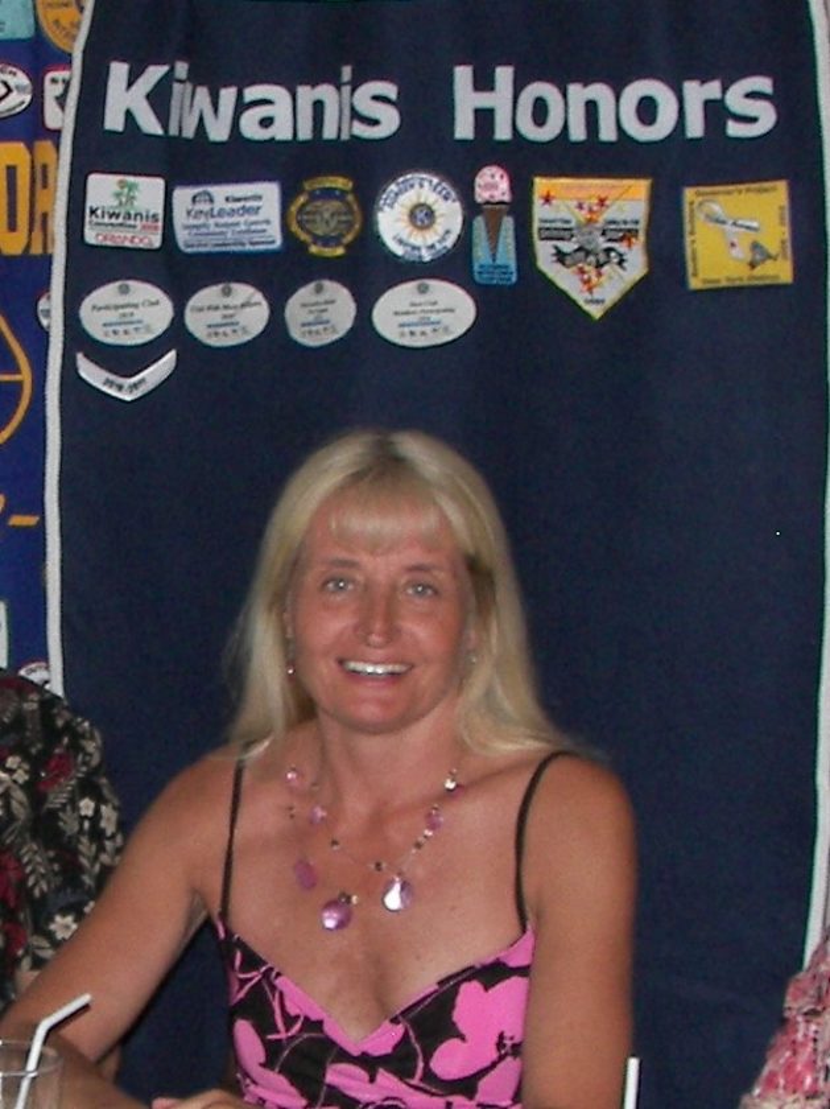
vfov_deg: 51.4
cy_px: 554
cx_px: 415
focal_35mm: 36
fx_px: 1152
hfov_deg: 39.6
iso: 100
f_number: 2.8
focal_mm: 6
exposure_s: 1/30
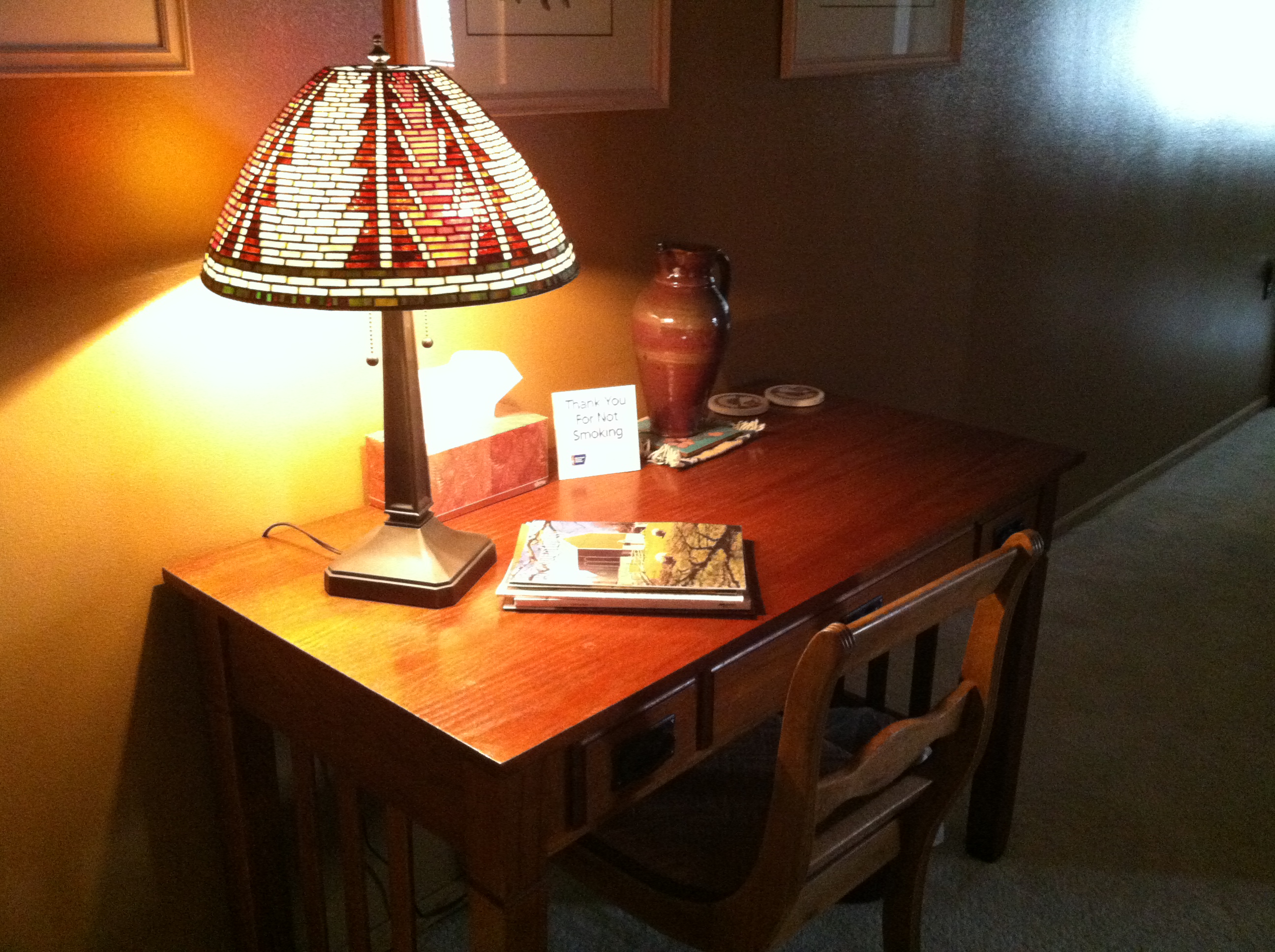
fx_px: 1287
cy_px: 476
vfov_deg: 40.6
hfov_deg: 52.7
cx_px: 638
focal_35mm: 35
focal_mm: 3.85
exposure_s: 1/17
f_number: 2.8
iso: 800
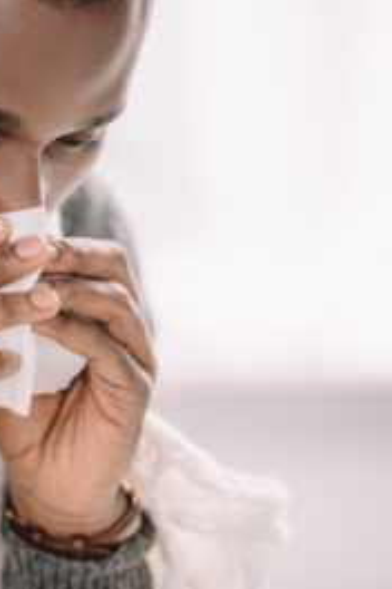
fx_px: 4949
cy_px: 296
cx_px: -16
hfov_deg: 4.5
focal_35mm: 303
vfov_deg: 6.8
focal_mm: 200
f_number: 4
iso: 250
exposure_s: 1/200
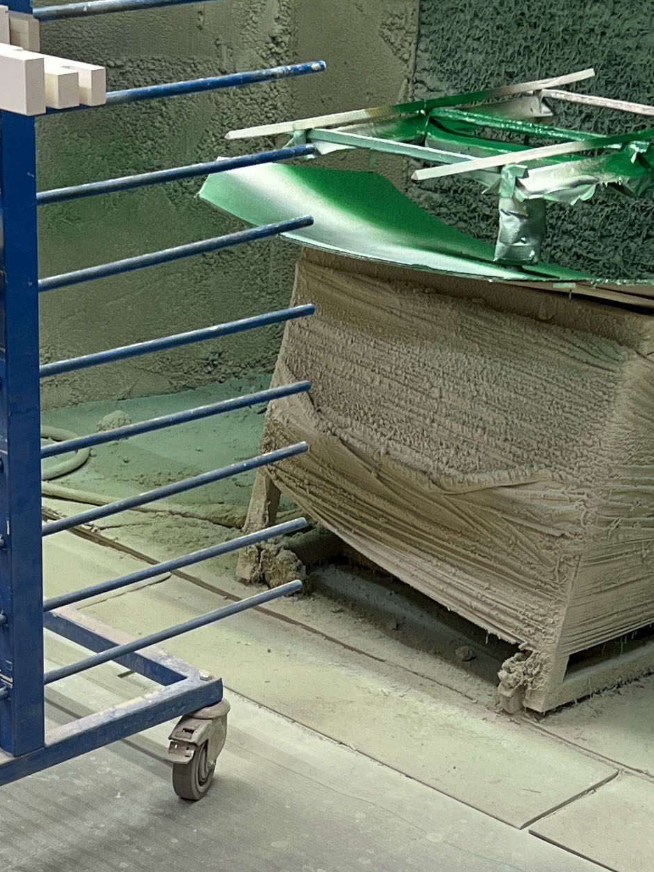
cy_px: 595
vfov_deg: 23.2
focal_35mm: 84
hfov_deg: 17.5
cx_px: 183
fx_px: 2116
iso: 100
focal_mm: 5.7
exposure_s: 1/100
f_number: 1.5
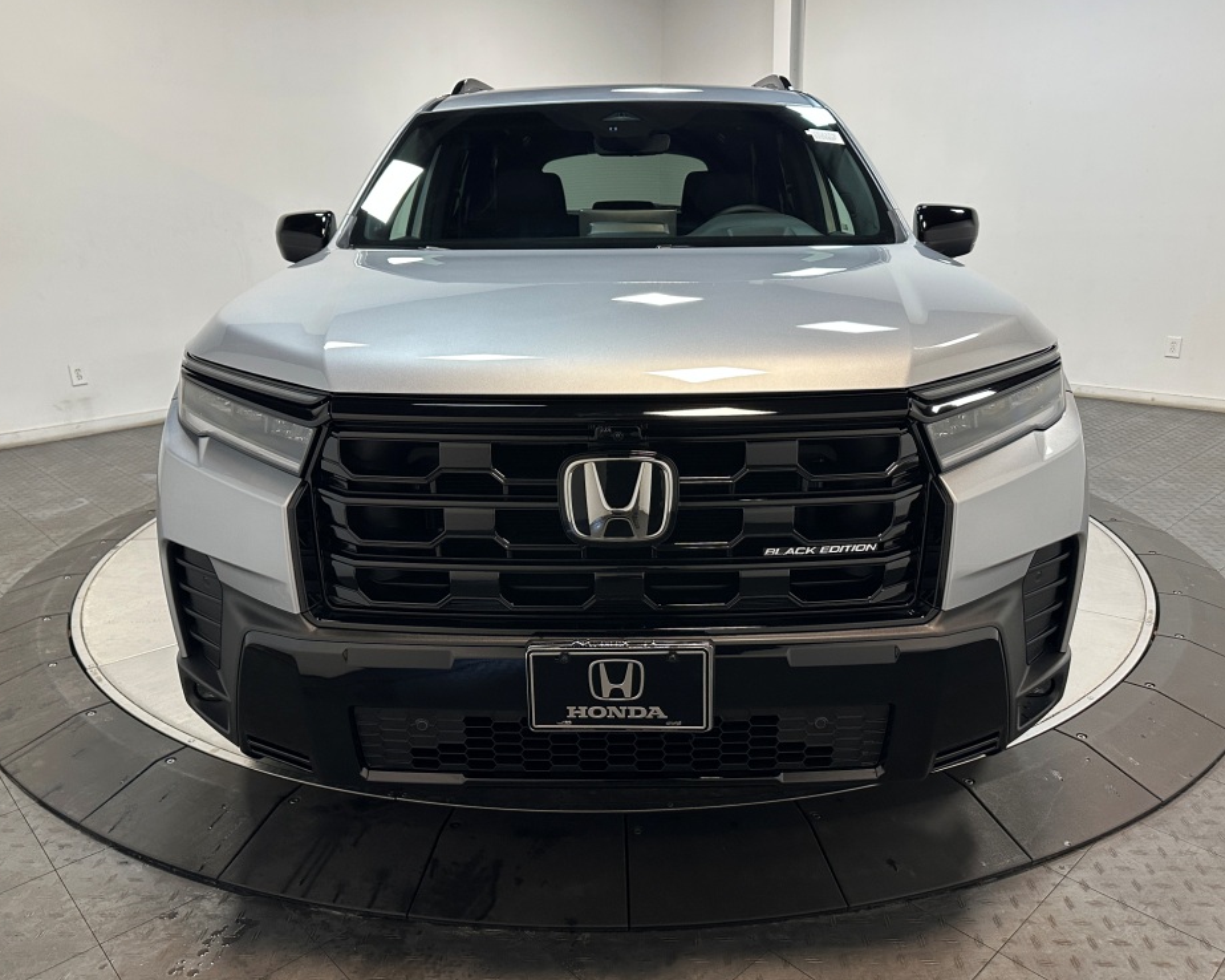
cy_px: 473
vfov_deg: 54.9
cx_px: 617
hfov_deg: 66.0
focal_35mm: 26
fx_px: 942
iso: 250
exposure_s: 1/60
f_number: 1.78
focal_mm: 6.86
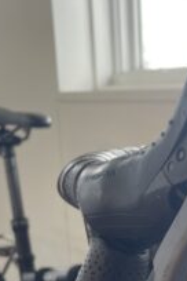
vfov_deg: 28.8
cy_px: 240
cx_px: 182
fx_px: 530
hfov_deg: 19.5
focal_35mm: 68
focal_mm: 4.2
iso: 80
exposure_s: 1/120
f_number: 1.6
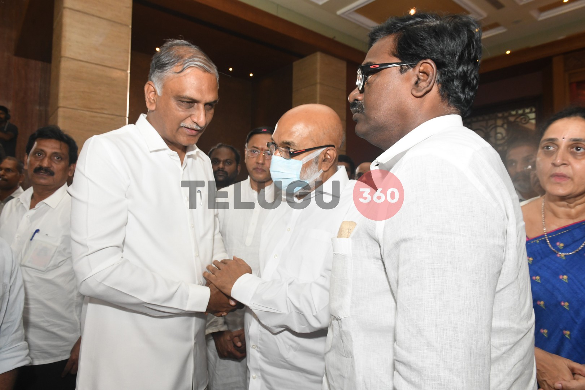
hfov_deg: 73.7
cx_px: 292
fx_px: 390
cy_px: 195
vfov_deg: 53.1
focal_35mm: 24
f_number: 8
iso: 2500
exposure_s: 1/125
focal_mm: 24
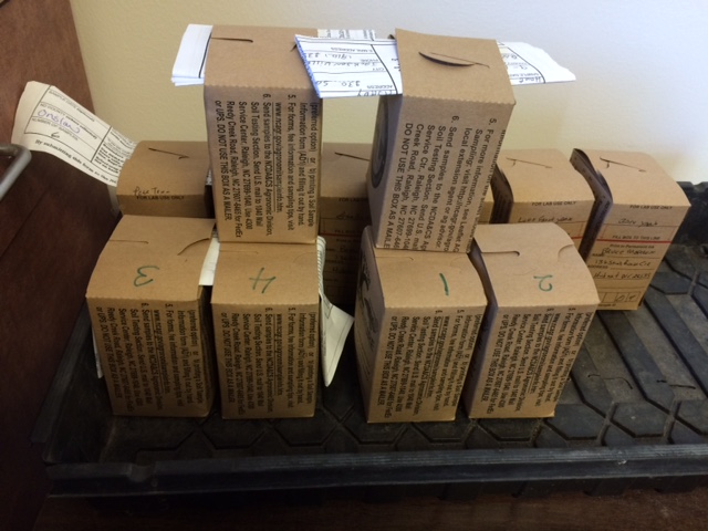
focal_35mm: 29
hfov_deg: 61.7
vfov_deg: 48.2
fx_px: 593
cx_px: 354
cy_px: 266
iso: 100
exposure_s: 1/30
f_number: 2.2
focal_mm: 4.15
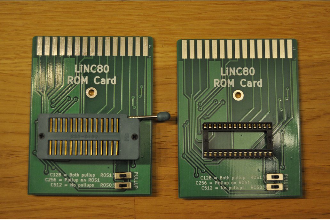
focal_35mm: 68
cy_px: 110
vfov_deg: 20.2
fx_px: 619
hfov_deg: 29.9
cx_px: 165
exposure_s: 1/15
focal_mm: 45
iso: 1600
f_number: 5.3
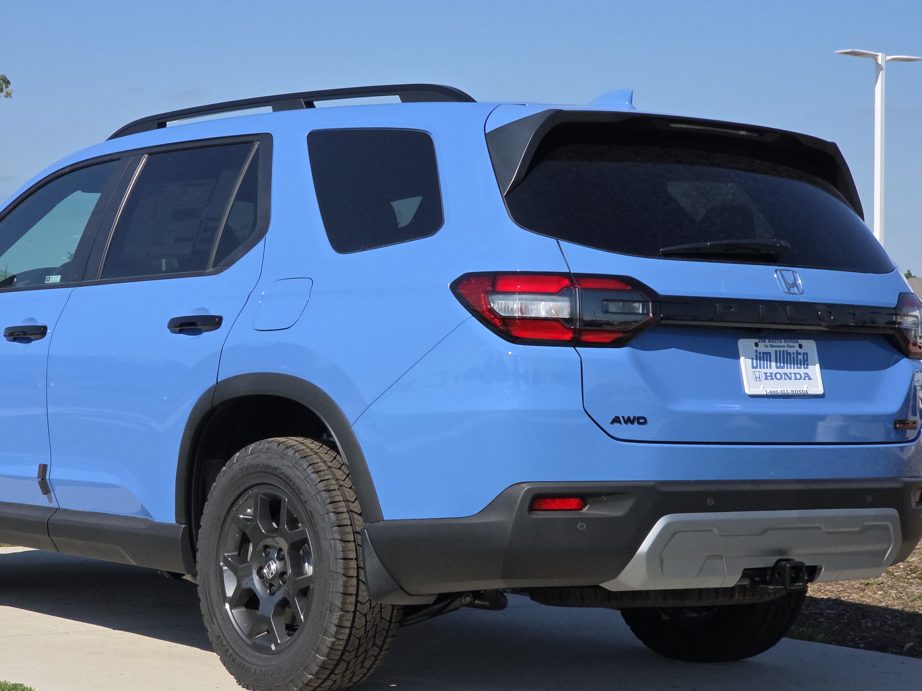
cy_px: 373
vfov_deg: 16.6
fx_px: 2371
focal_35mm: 89
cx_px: 358
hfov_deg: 22.0
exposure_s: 1/2607
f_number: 2.4
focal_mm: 7.9
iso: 50
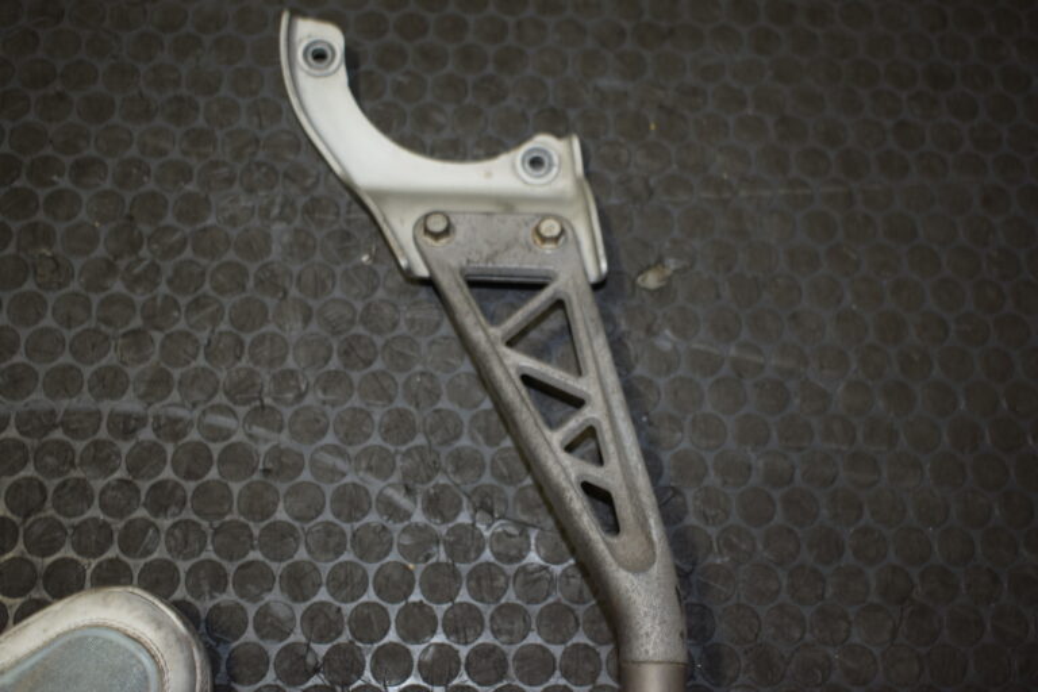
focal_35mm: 45
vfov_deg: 29.9
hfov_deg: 43.6
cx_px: 519
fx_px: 1297
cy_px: 346
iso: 720
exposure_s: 1/60
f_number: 4.2
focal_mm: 30
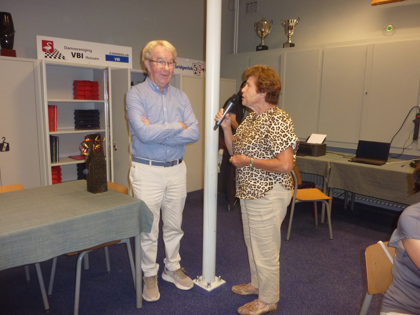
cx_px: 210
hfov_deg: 69.4
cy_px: 158
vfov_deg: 54.9
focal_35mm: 25
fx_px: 303
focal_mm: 4.1
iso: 250
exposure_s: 1/30
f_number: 3.3
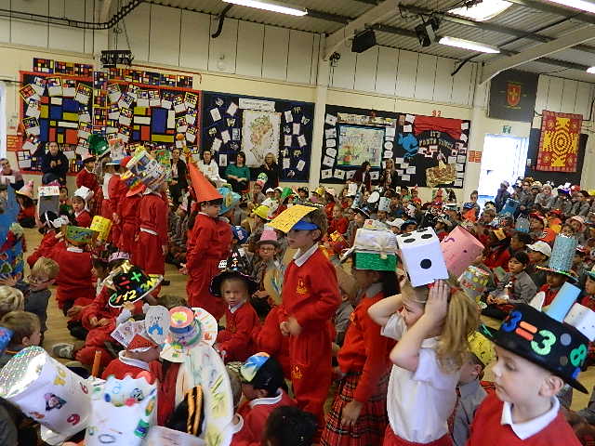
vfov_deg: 45.4
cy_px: 223
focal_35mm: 31
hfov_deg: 58.4
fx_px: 533
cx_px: 298
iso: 400
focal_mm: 5.6
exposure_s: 1/25
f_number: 3.2
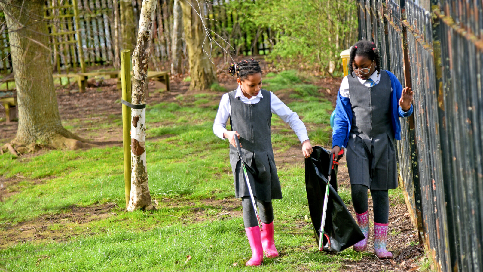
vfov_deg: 11.2
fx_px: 1383
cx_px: 265
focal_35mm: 108
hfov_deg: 19.8
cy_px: 127
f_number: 4
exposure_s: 1/1250
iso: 500
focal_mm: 92
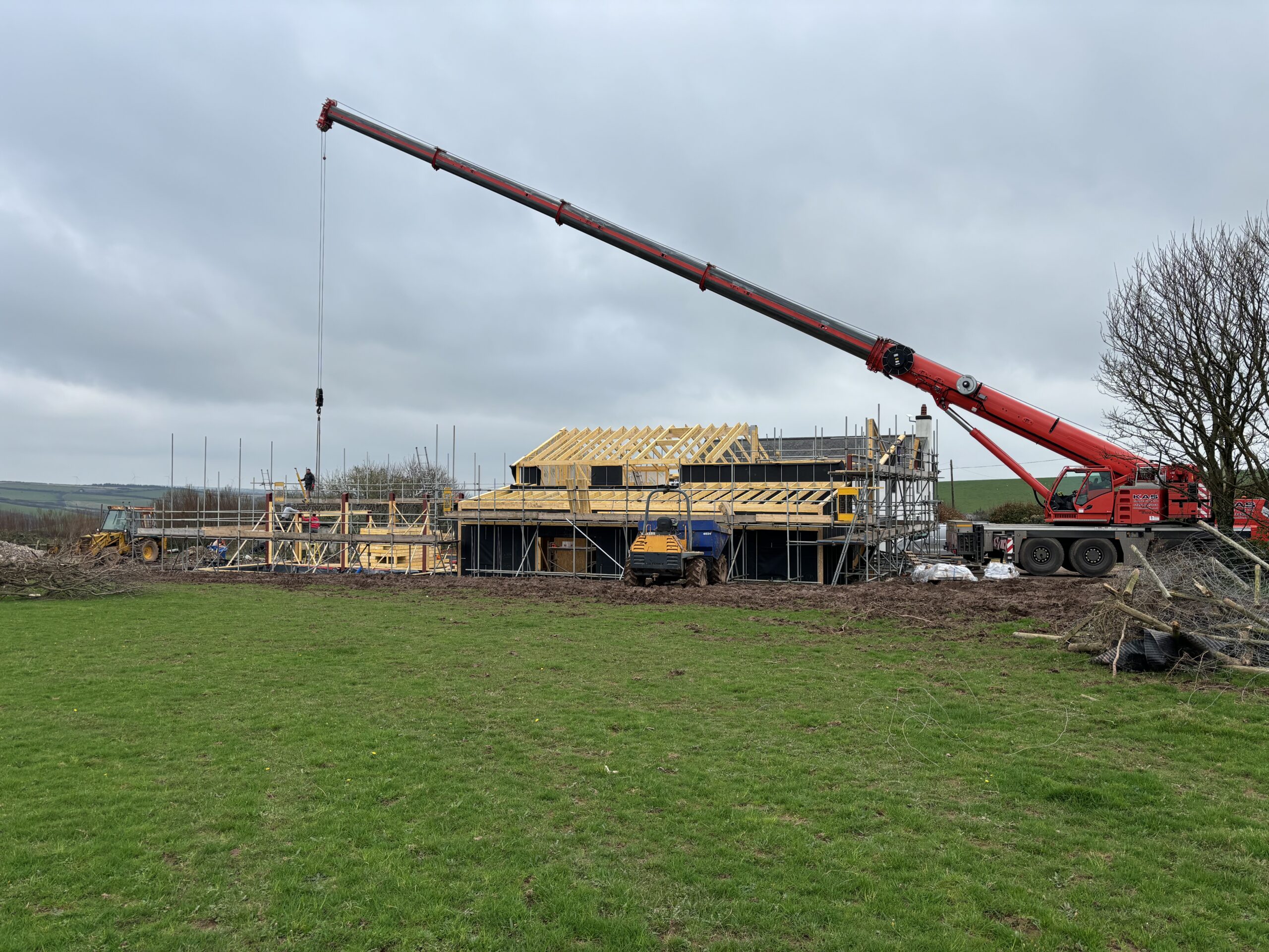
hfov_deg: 67.3
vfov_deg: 53.1
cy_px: 476
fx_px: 953
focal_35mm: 26
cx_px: 634
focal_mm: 5.96
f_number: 1.6
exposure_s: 1/831
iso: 50
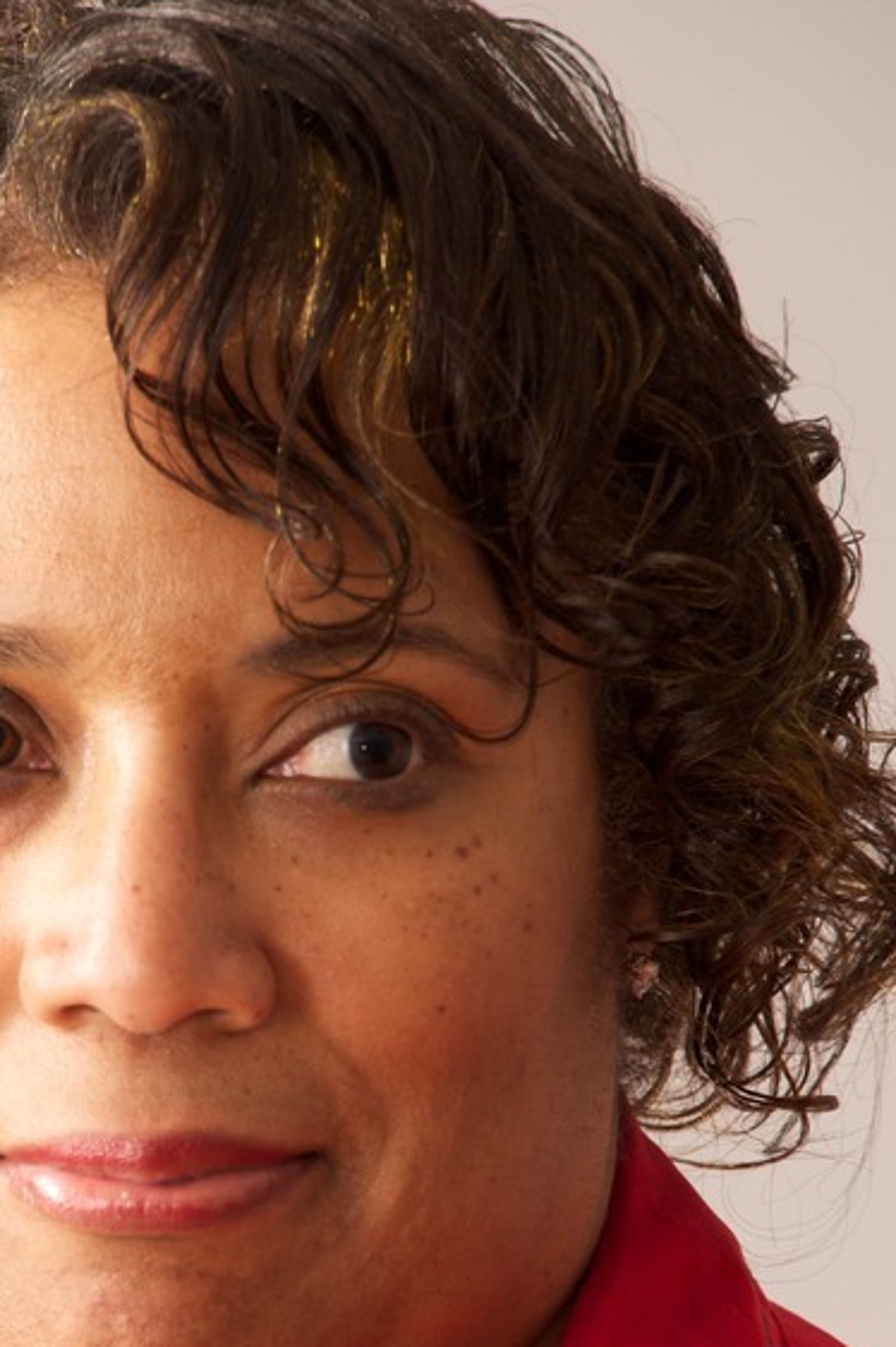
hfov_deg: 3.2
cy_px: 967
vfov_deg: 4.9
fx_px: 15810
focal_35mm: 423
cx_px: 196
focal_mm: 170
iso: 640
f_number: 6
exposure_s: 1/100
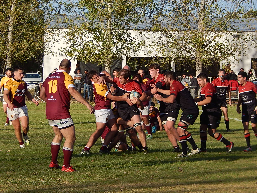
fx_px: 1366
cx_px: 128
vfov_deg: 8.1
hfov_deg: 10.7
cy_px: 96
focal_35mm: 184
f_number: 5.3
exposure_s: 1/500
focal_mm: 32.8
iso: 125
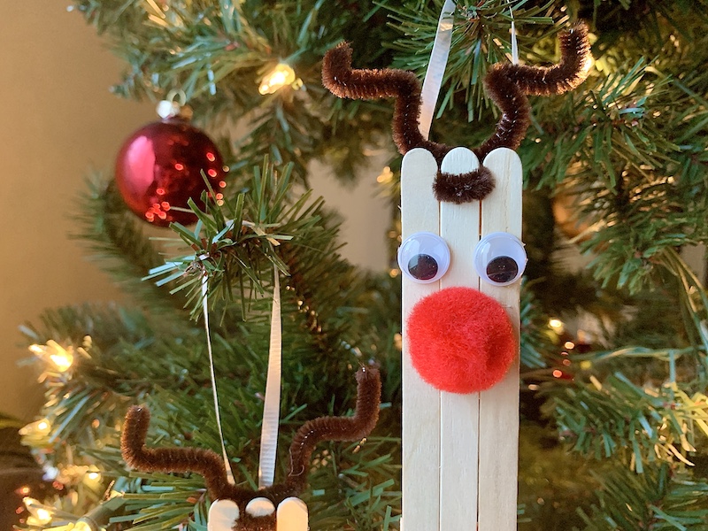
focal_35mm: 26
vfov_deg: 53.1
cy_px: 266
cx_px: 354
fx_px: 532
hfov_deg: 67.3
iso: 400
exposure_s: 1/40
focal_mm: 4.25
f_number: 1.8
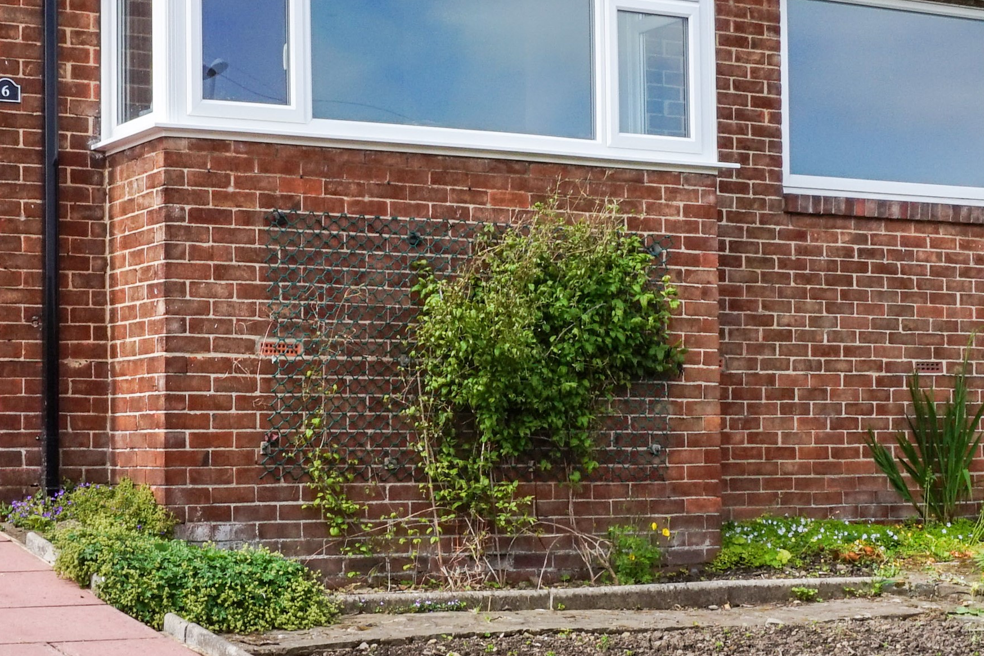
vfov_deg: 20.7
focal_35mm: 65
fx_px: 1777
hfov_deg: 30.9
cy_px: 147
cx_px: 592
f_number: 14
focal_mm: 16
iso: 100
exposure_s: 1/80
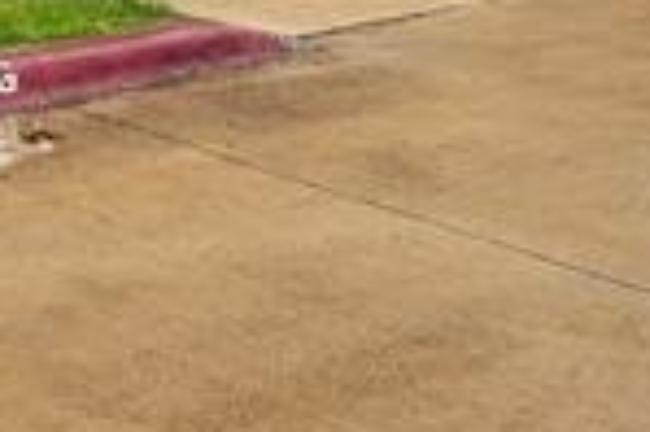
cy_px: -432
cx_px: 401
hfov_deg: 16.5
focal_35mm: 124
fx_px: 2236
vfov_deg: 10.2
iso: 100
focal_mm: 12
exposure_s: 1/100
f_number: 8
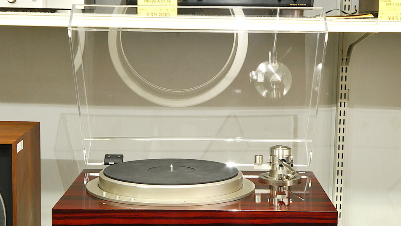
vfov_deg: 15.7
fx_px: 819
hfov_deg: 27.5
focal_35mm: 77
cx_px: 202
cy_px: 131
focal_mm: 12.5
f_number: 7.1
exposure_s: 1/3.2
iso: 400
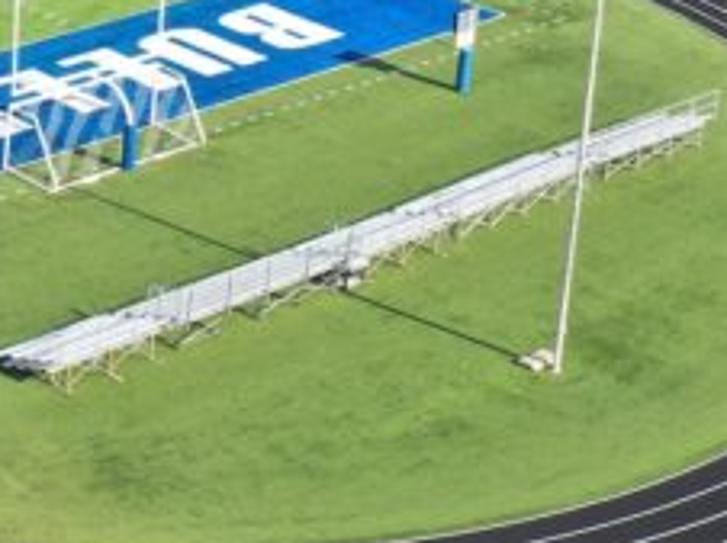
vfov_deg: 11.9
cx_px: -396
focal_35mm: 122
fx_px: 2560
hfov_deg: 14.9
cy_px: -59
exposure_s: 1/240
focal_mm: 10.26
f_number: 5
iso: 100
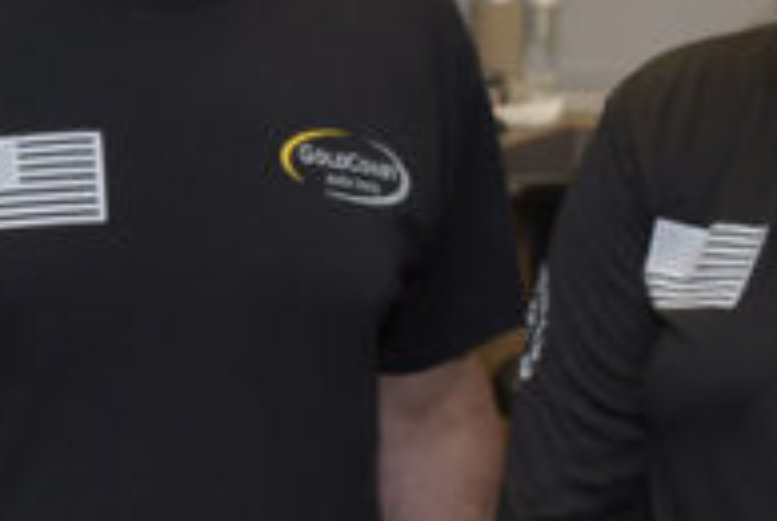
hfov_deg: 14.1
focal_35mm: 144
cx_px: 36
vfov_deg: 9.5
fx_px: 3113
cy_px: 100
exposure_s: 1/50
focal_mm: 35
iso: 400
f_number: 5.6
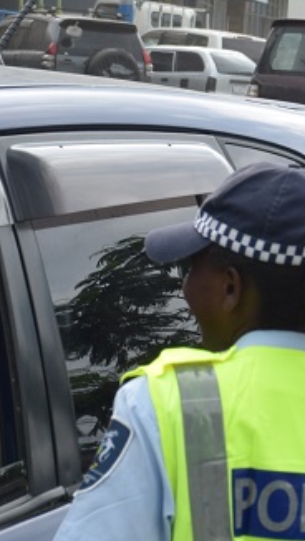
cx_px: 651
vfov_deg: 8.3
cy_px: 295
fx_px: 3729
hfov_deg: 4.6
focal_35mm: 260
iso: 200
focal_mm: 50
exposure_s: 1/320
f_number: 9
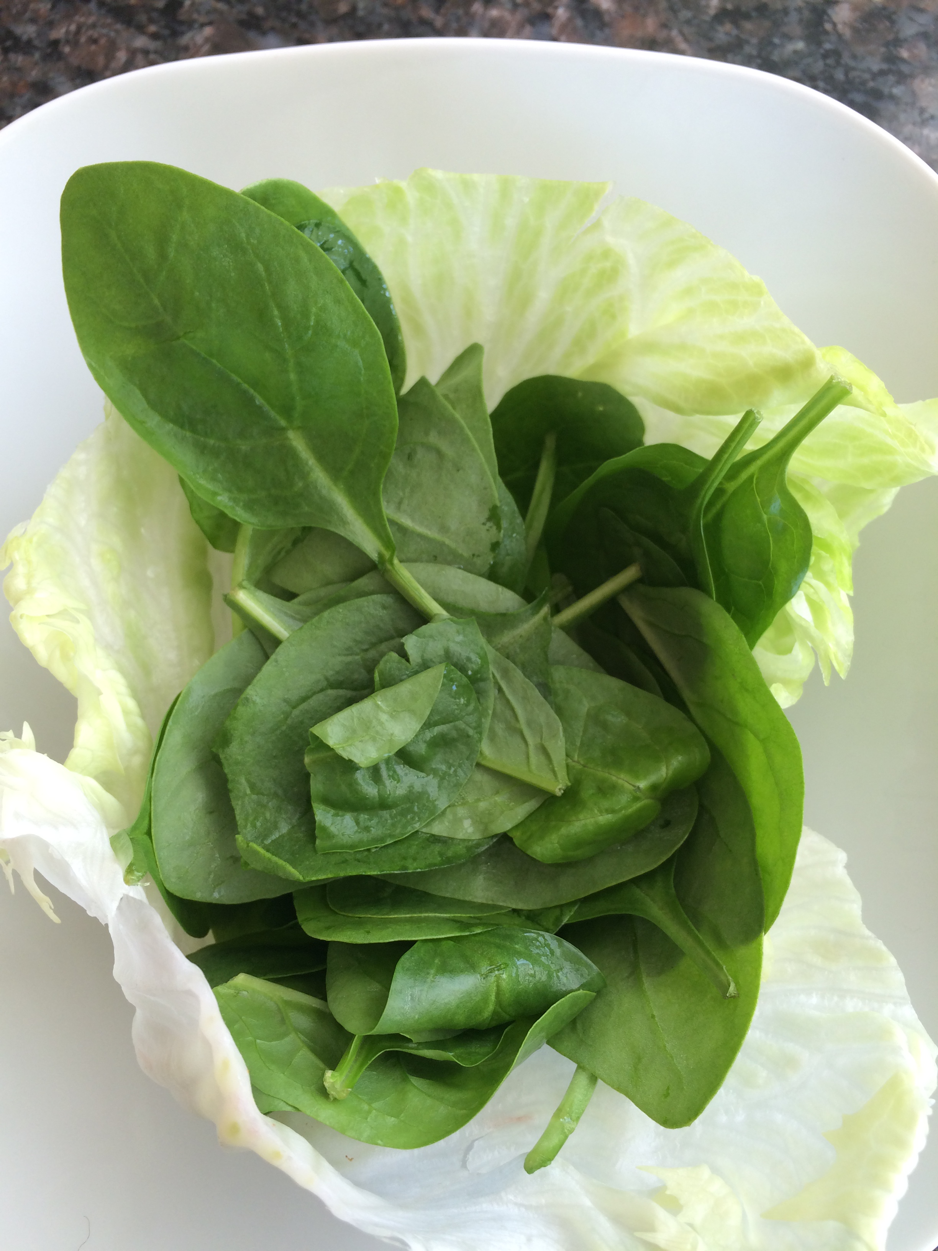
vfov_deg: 61.7
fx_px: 1048
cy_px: 626
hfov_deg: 48.2
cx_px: 469
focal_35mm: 29
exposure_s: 1/120
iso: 40
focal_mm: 4.15
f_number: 2.2
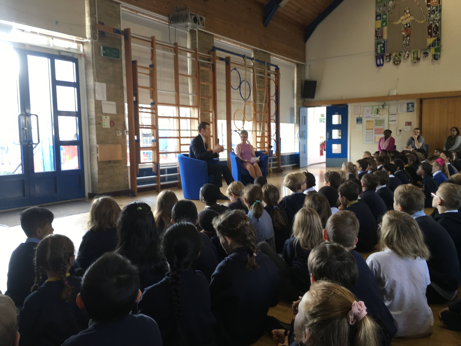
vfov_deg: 48.2
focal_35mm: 29
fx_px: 386
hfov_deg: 61.7
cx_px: 230
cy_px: 173
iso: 64
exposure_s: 1/33
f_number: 2.2
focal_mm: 4.15
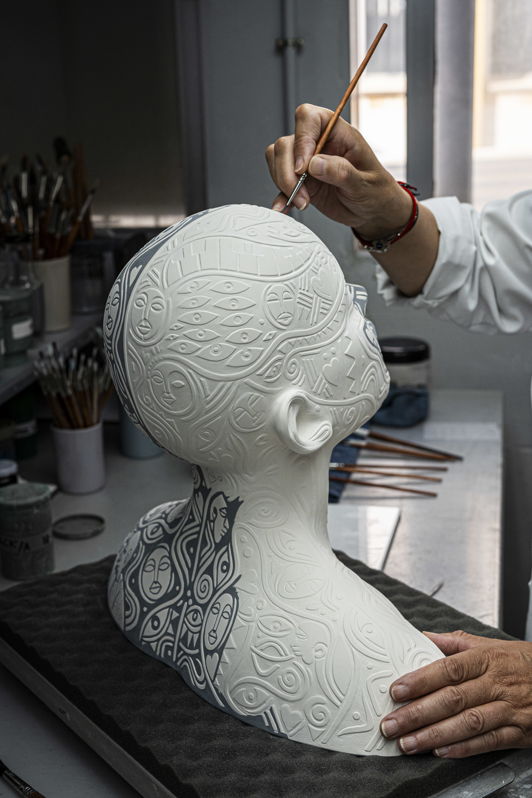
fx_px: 1108
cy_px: 399
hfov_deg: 27.0
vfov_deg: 39.6
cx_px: 266
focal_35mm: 50
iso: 500
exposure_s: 1/500
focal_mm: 50
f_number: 6.3
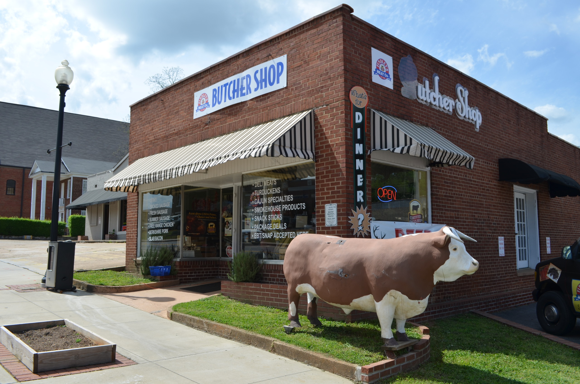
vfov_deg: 43.4
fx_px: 482
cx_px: 290
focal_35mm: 30
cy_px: 192
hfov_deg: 62.0
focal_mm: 20
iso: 100
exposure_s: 1/250
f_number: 8
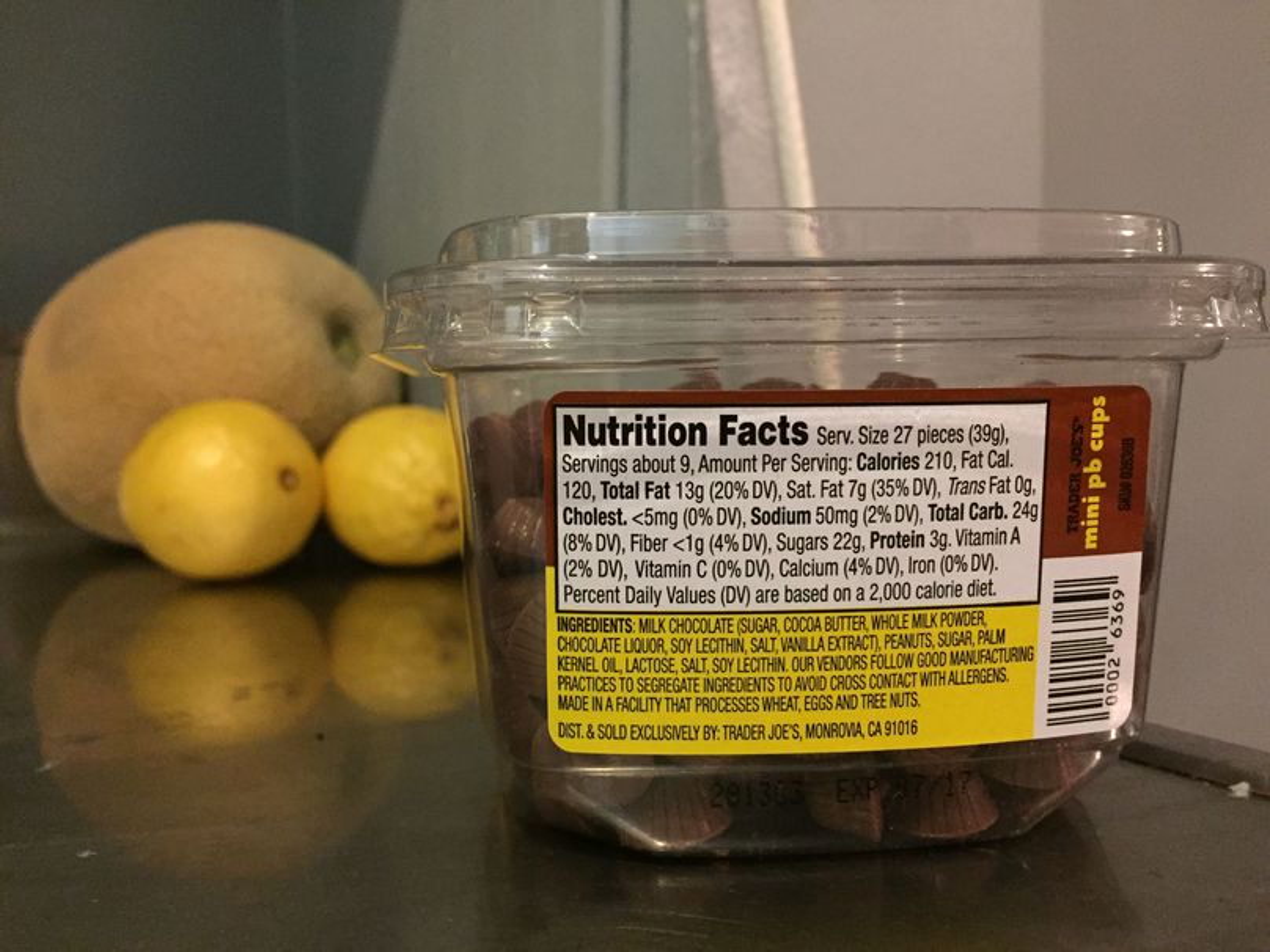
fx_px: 1064
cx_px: 635
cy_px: 476
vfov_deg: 48.2
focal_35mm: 29
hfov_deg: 61.7
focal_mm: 4.15
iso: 250
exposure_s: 1/15
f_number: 2.2
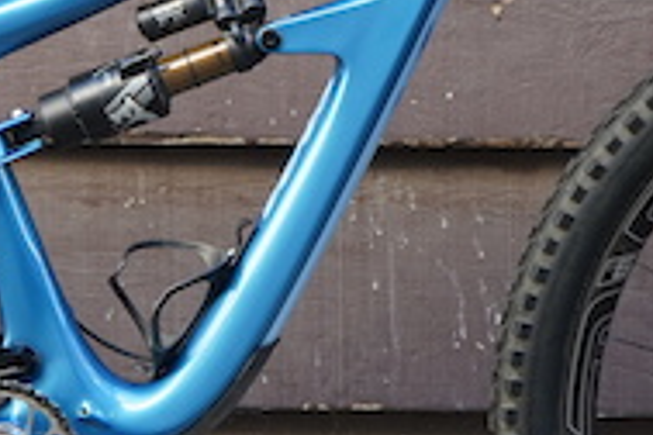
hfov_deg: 13.1
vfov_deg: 8.7
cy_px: 150
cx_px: 235
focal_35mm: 157
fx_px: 2848
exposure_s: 1/160
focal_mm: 37
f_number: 4
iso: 400
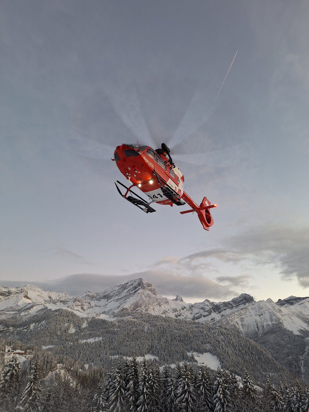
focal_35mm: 23
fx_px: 274
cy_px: 206
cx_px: 154
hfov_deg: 58.9
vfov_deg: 73.9
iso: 100
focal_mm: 5.54
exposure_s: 1/50
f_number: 1.8
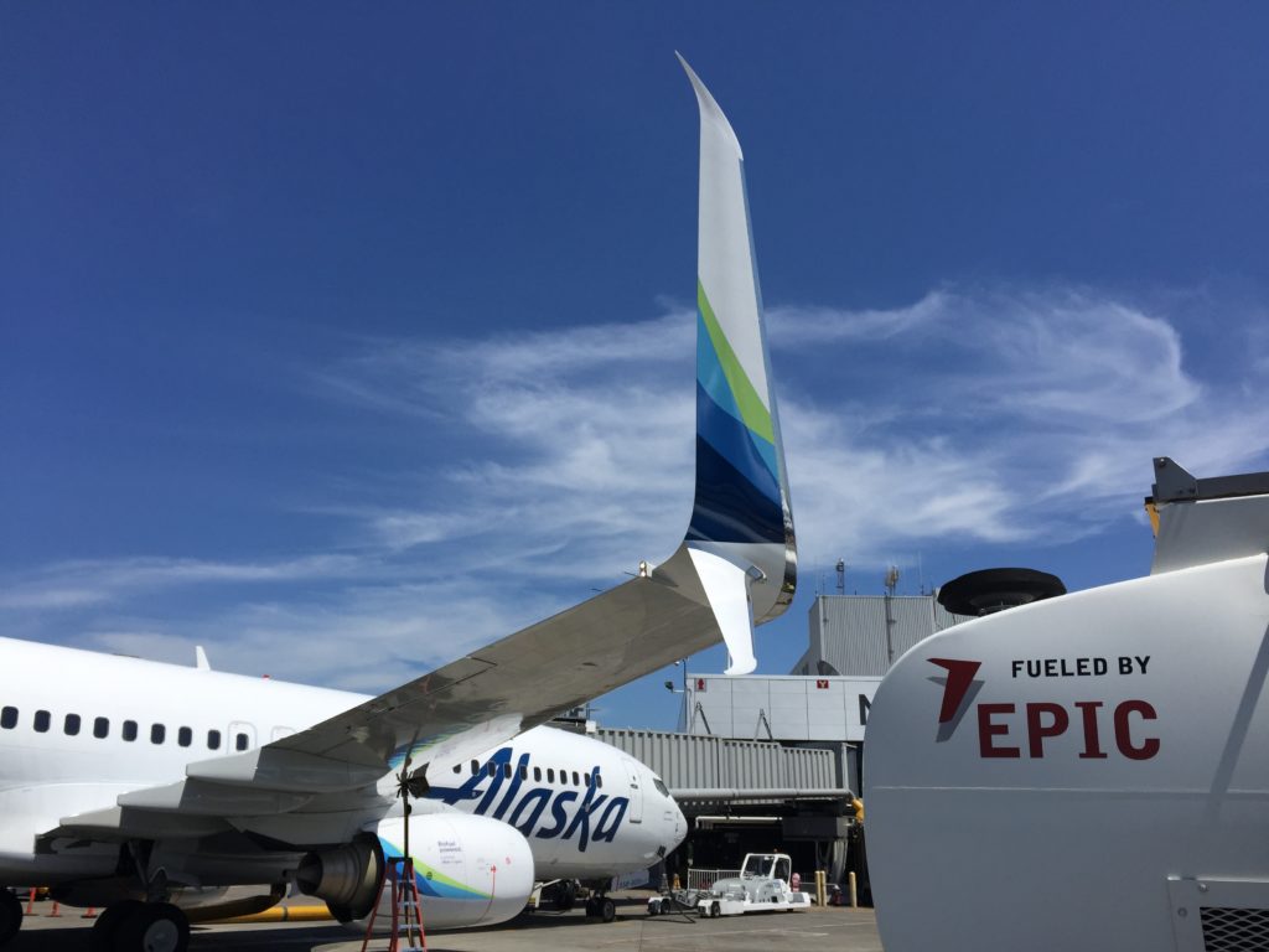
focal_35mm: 29
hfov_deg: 61.7
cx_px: 634
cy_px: 476
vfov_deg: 48.2
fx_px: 1063
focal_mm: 4.15
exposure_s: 1/3597
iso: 32
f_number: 2.2
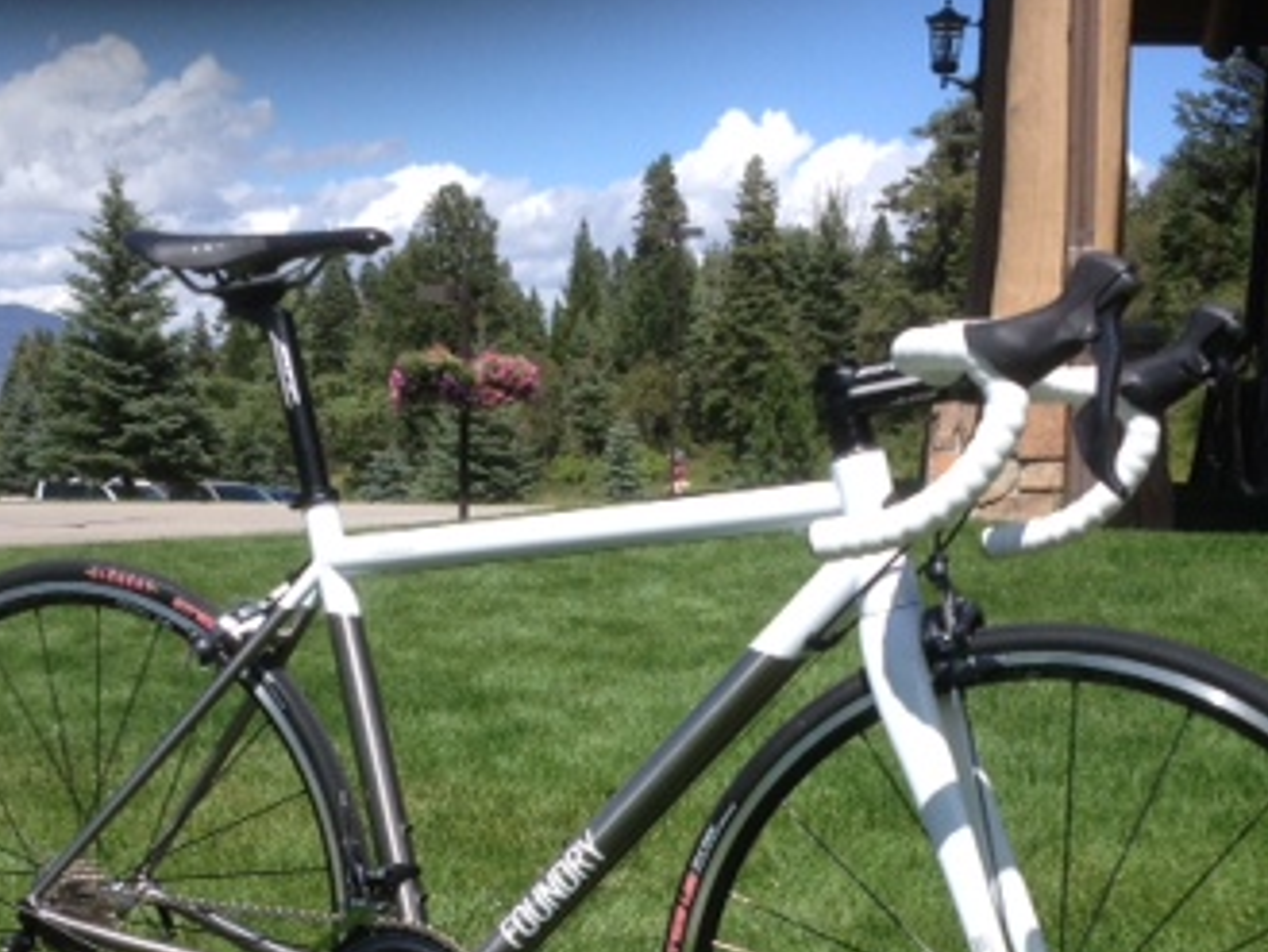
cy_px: 817
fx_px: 2492
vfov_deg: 21.3
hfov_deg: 28.5
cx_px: 655
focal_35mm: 68
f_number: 2.4
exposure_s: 1/1534
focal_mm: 4.28
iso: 50
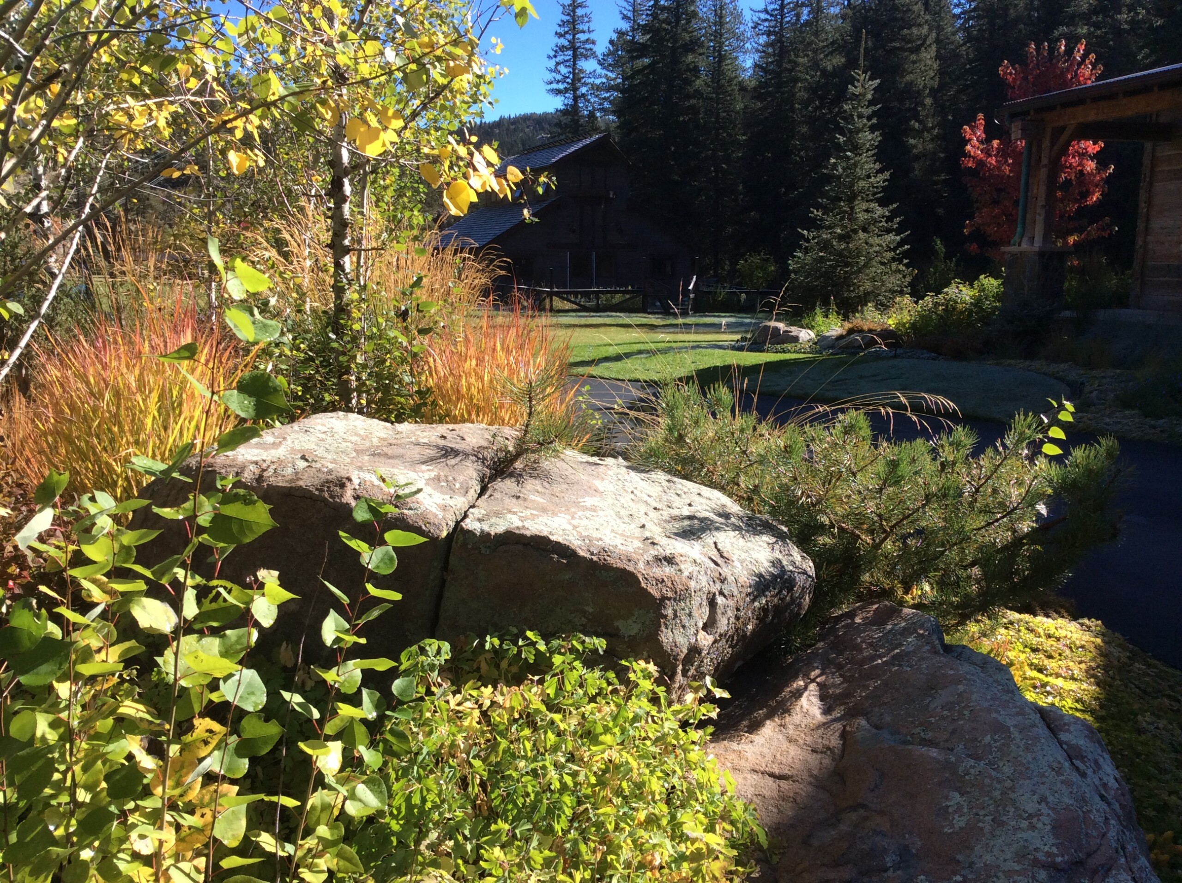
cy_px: 442
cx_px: 591
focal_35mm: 33
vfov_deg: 42.8
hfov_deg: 55.4
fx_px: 1125
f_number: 2.4
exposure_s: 1/715
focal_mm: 3.3
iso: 32
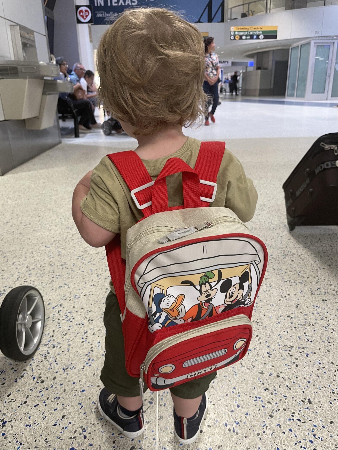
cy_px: 225
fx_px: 338
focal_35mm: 26
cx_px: 169
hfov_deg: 53.1
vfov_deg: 67.3
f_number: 1.6
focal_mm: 4.2
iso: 160
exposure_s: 1/60
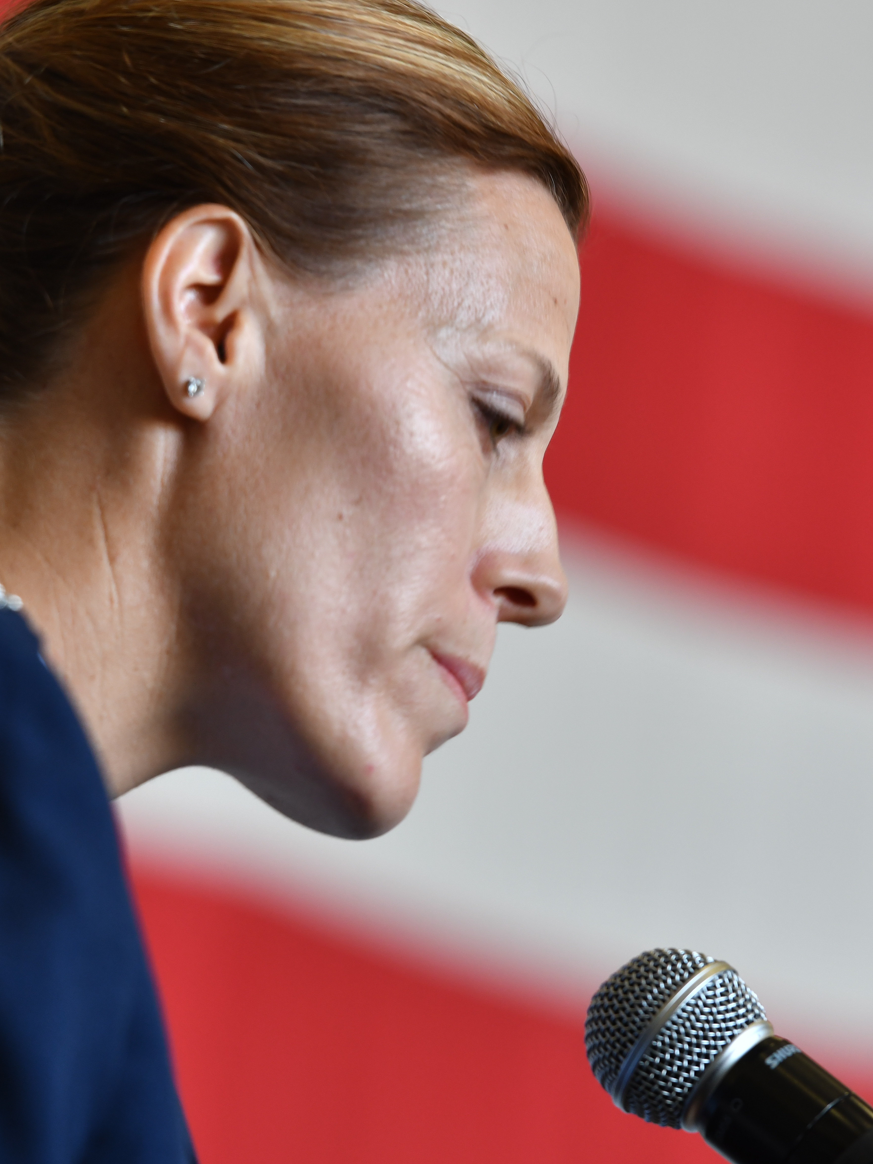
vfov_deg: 6.6
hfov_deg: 4.9
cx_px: 285
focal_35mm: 302
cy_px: 591
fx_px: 10155
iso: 400
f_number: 3.5
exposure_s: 1/125
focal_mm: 175
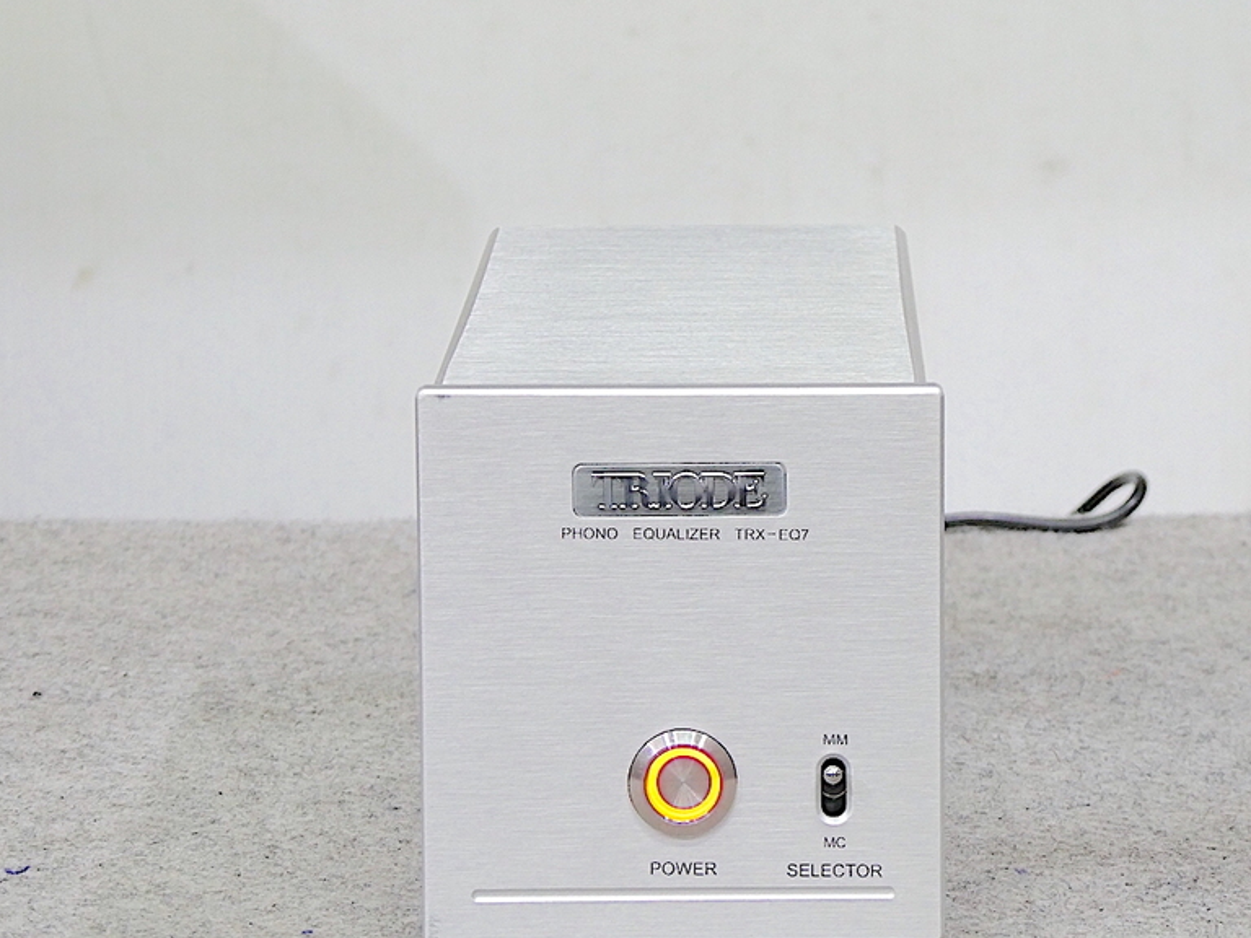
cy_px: 565
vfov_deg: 9.6
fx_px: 5602
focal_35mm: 155
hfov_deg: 12.7
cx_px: 691
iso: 200
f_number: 5.2
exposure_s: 1/13
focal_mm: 22.3
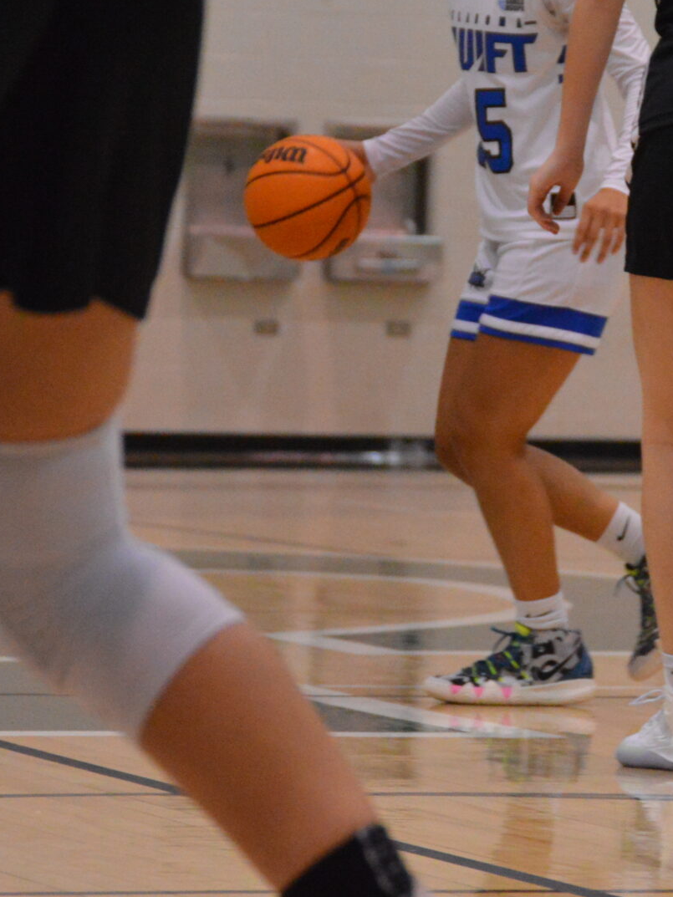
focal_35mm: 275
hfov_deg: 5.4
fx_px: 7127
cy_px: 232
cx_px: 555
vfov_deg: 7.2
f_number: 4.5
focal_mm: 80
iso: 3200
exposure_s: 1/250
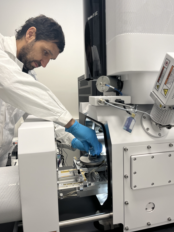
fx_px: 181
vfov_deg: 65.3
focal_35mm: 27
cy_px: 112
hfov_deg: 51.3
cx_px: 89
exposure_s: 1/100
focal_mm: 5.1
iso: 64
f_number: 1.6
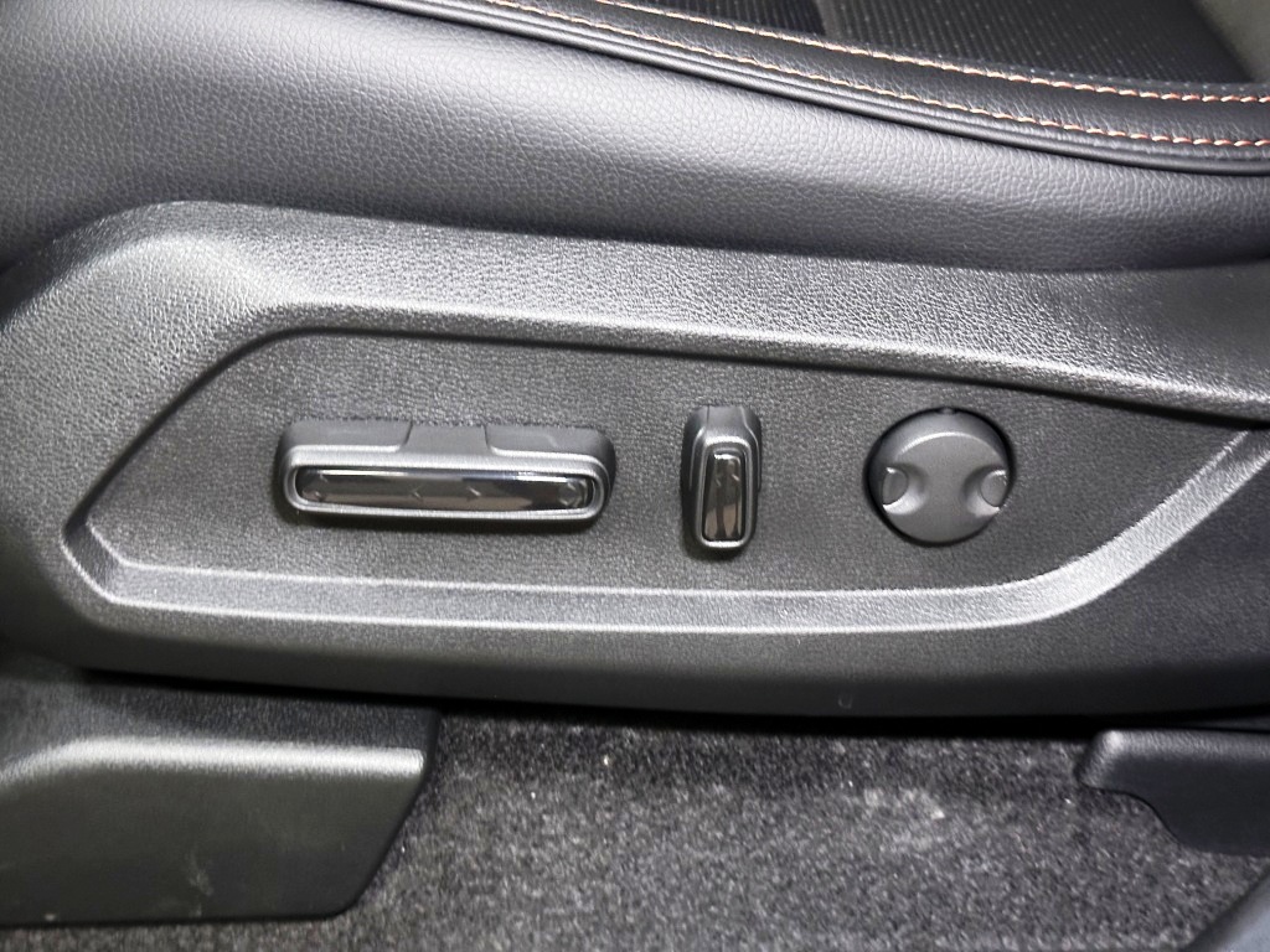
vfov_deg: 30.3
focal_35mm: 48
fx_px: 1761
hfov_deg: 39.7
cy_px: 476
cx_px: 635
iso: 640
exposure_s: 1/24
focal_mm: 6.86
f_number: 1.78
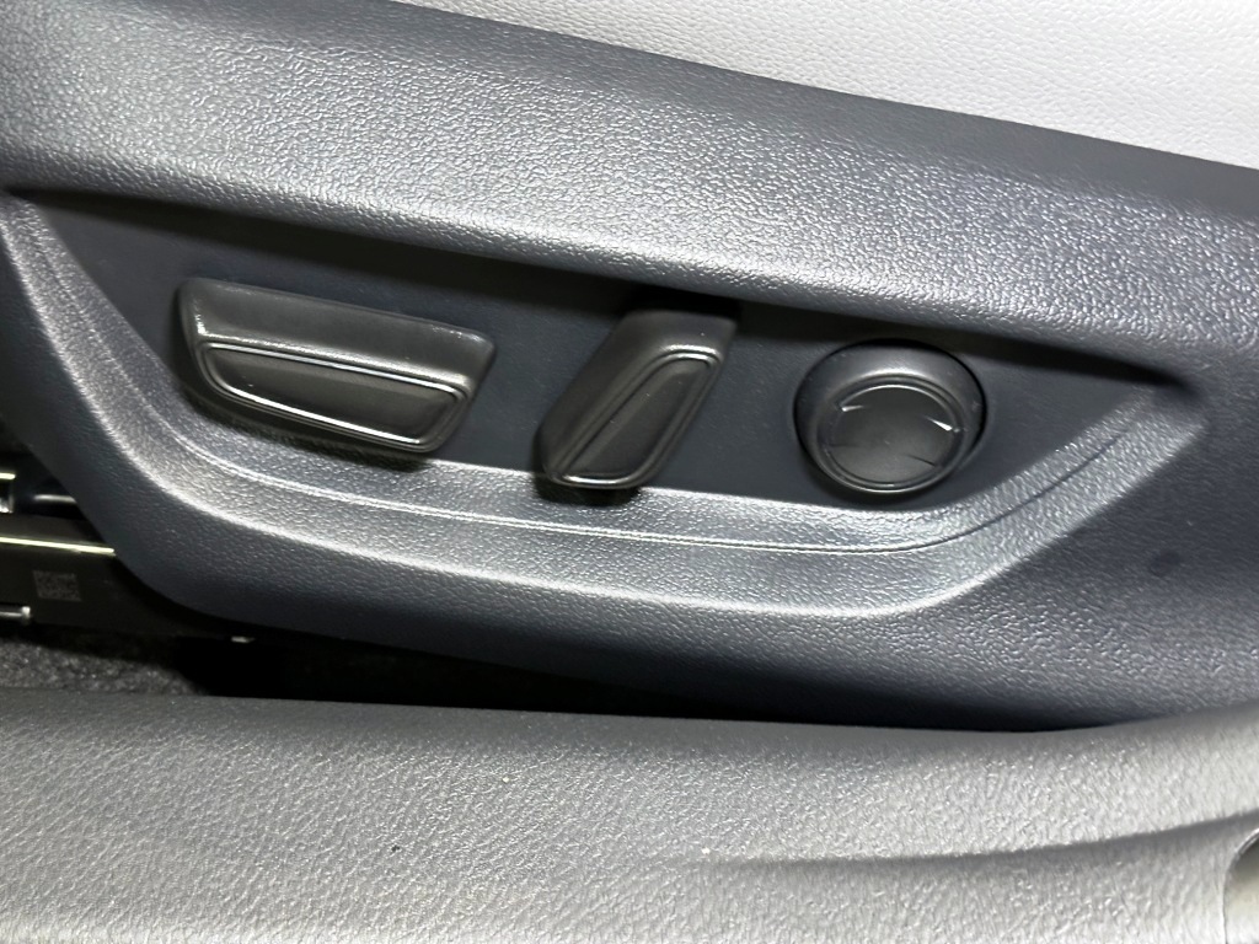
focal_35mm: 48
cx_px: 630
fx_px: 1746
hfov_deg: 39.7
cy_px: 472
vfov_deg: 30.3
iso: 500
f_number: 1.78
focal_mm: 6.86
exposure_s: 1/30
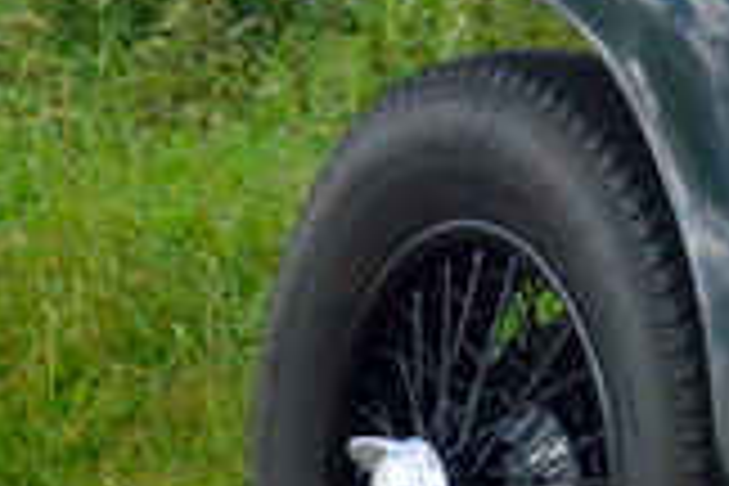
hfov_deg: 3.7
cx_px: 2403
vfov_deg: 2.6
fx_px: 10813
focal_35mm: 534
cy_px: -36
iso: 400
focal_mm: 48
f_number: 11
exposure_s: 1/400
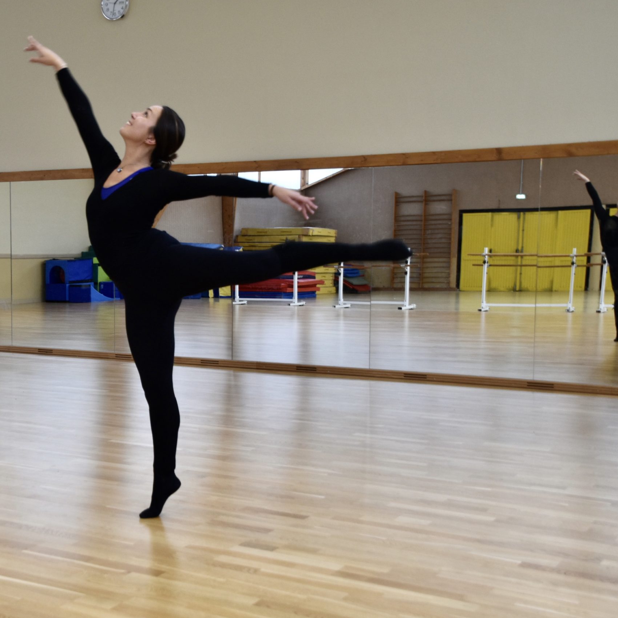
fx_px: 1010
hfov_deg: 33.5
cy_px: 308
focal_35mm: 50
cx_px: 174
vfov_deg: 34.0
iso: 400
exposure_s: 1/60
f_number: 4
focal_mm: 26
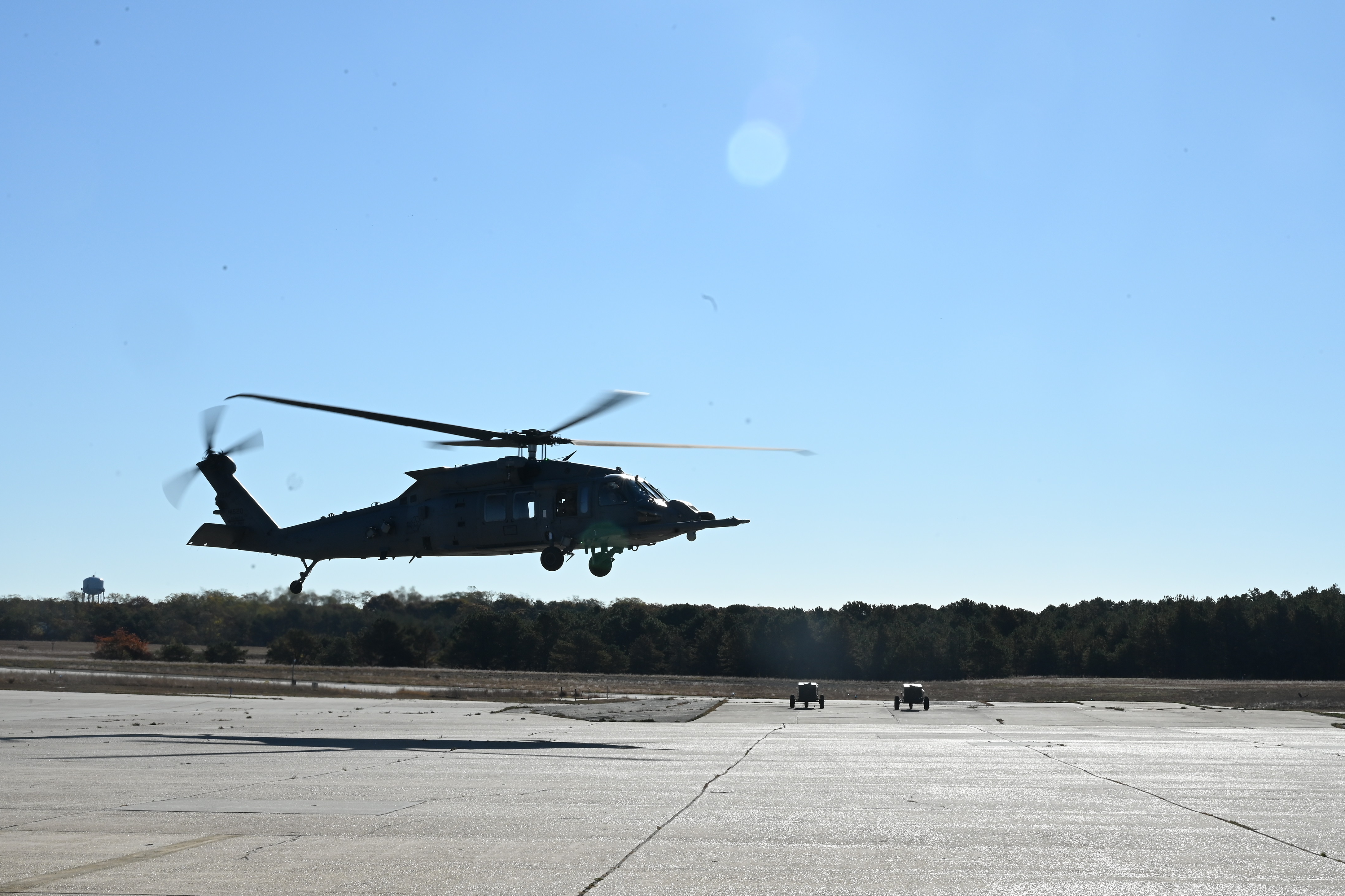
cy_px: 435
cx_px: 653
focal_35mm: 73
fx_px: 2726
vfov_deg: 18.7
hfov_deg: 27.7
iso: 400
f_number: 22
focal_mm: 70
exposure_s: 1/250
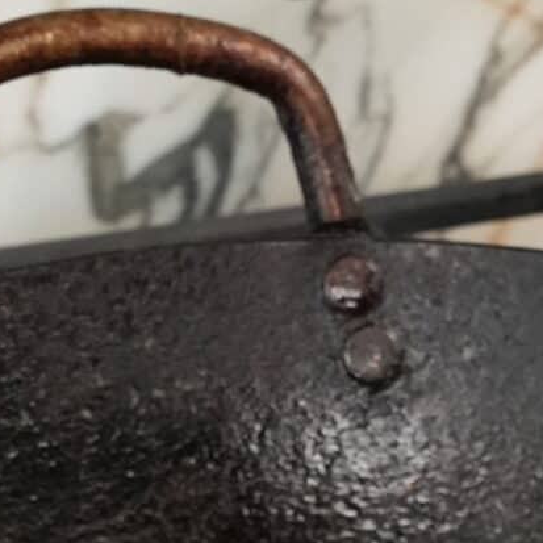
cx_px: 304
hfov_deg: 8.8
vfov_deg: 8.5
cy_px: 903
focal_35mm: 199
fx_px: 3529
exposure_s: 1/200
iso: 12800
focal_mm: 62.9
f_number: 9
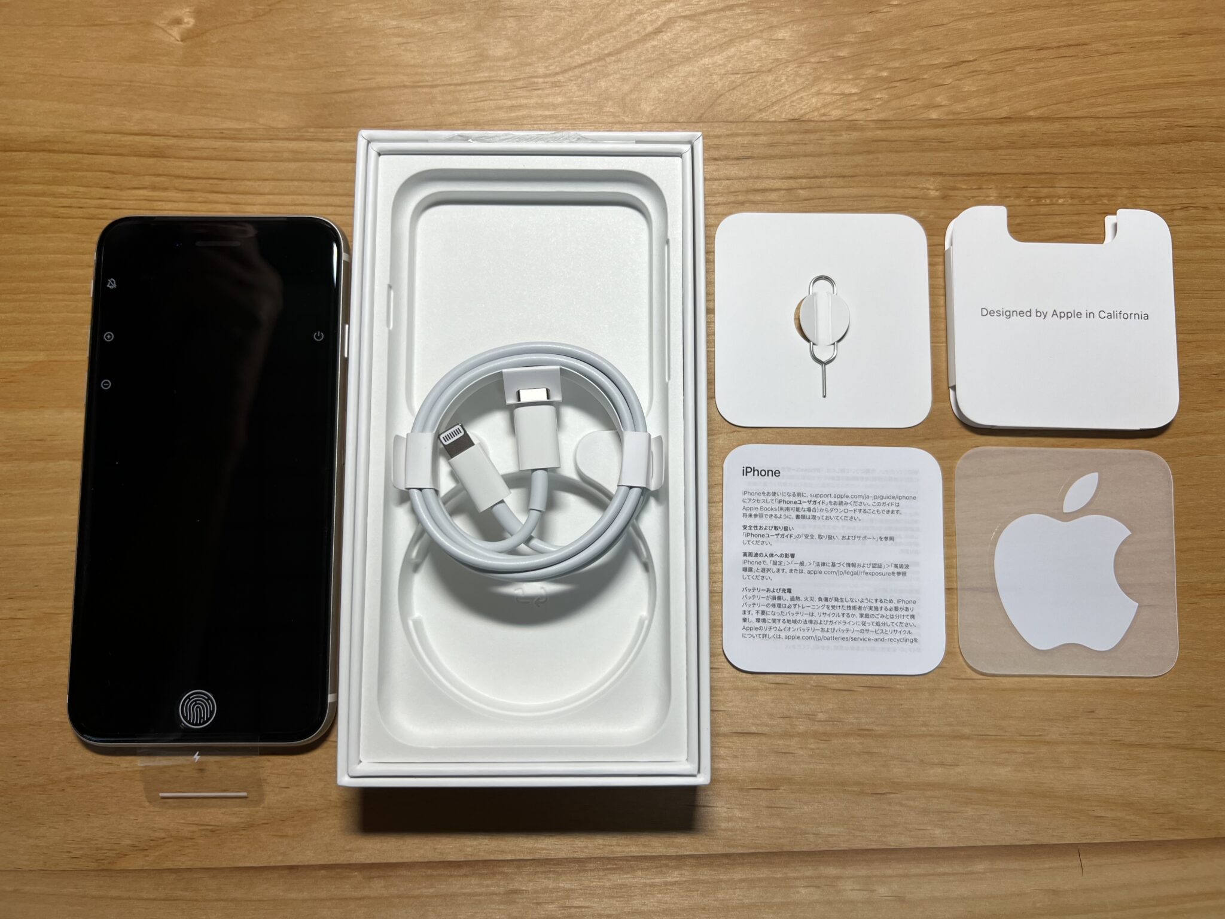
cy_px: 460
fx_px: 920
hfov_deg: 67.3
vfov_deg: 53.1
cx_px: 612
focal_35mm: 26
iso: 40
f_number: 1.5
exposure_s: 1/155
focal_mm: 5.7
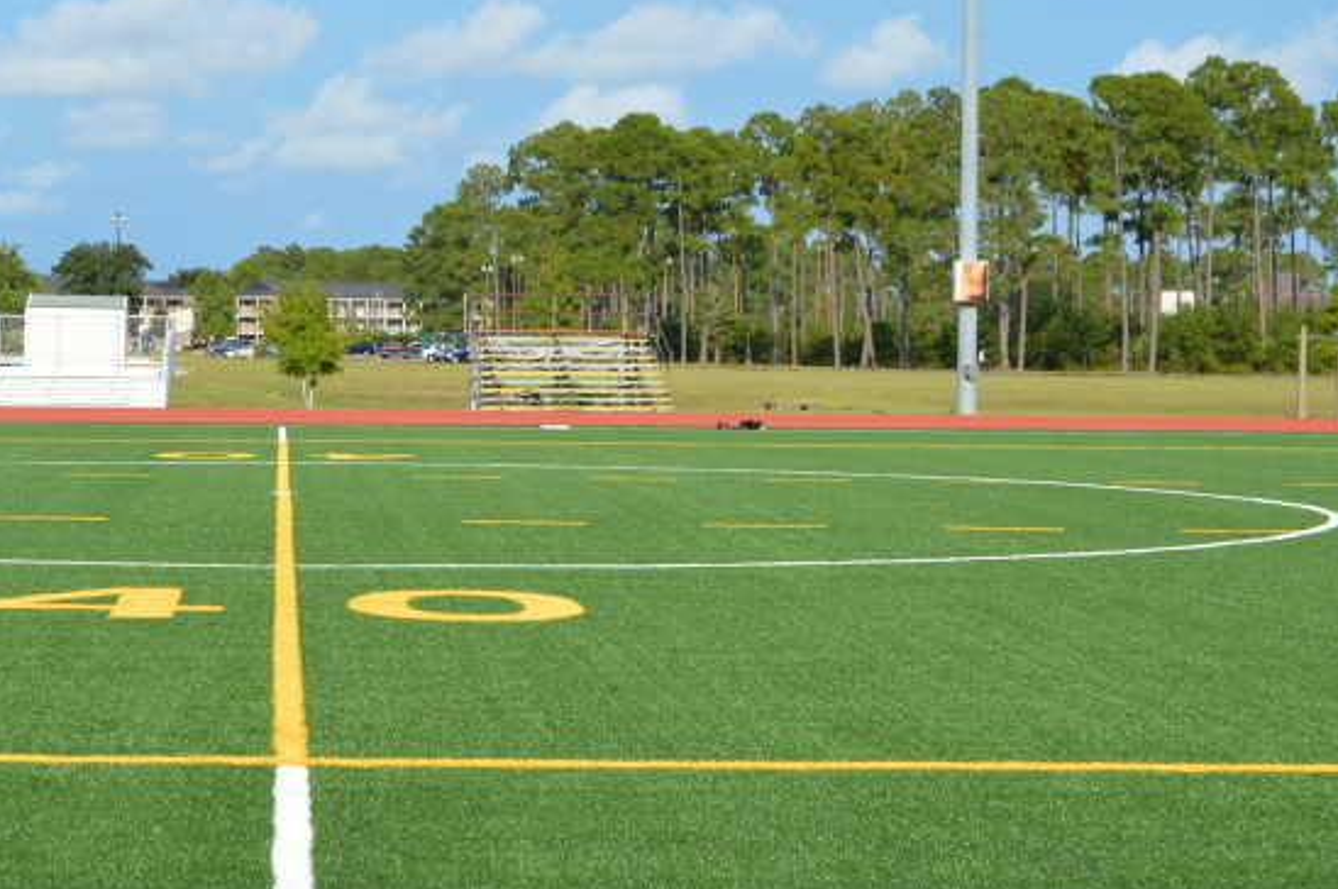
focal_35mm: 87
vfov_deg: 15.7
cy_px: 539
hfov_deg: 23.1
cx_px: 266
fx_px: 3227
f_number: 9
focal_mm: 31
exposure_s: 1/320
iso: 100
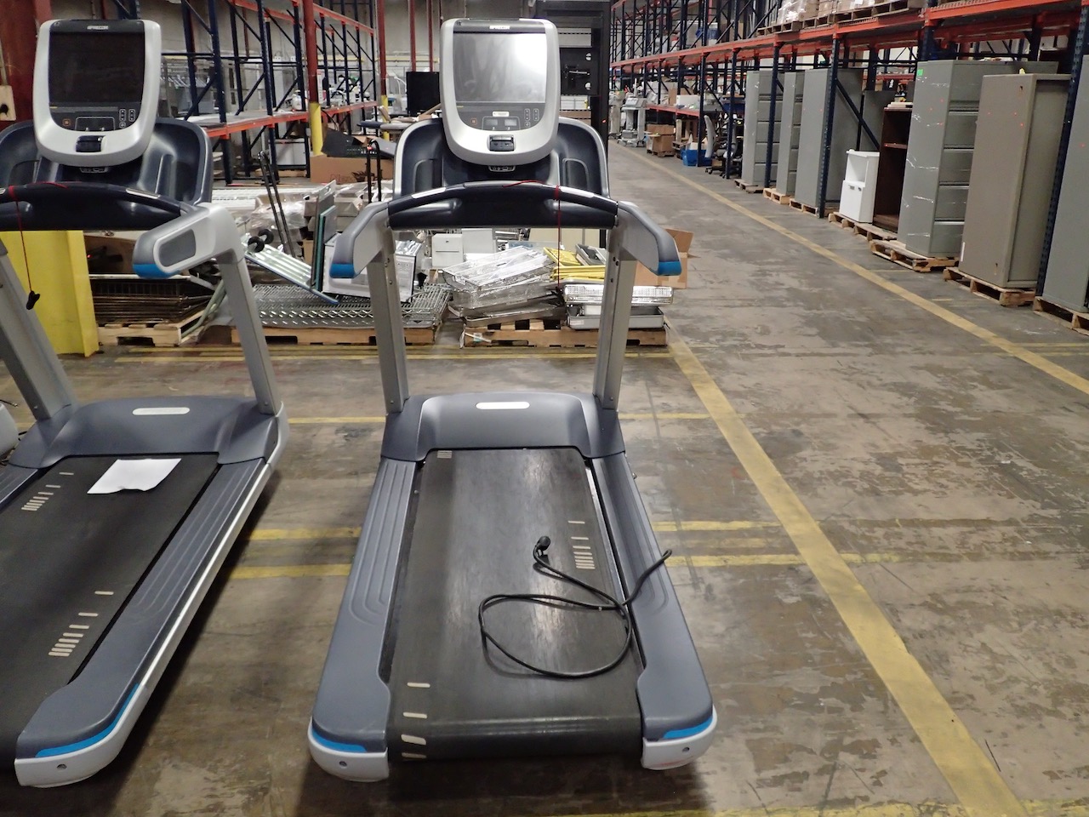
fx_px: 944
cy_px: 408
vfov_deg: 46.8
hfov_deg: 60.0
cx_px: 544
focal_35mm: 30
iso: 500
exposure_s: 1/30
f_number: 2.3
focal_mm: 5.5
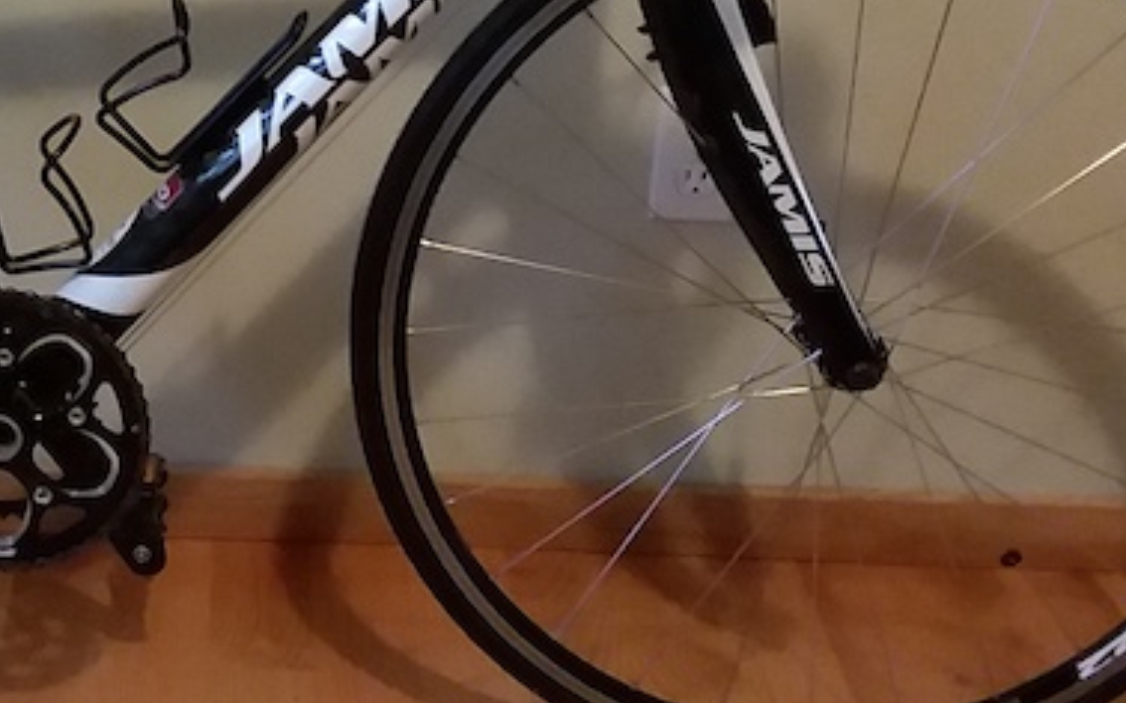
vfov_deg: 19.6
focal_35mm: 65
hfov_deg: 30.5
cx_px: 167
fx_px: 1994
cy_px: 66
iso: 250
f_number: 1.9
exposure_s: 1/15
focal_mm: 2.47
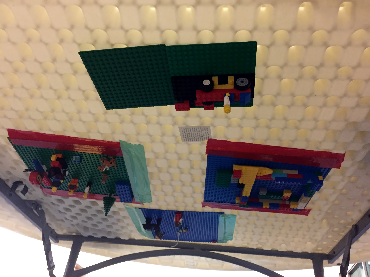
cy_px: 137
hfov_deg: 60.0
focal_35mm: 30
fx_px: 321
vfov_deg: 46.8
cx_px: 189
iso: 320
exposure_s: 1/15
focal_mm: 4.15
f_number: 2.2
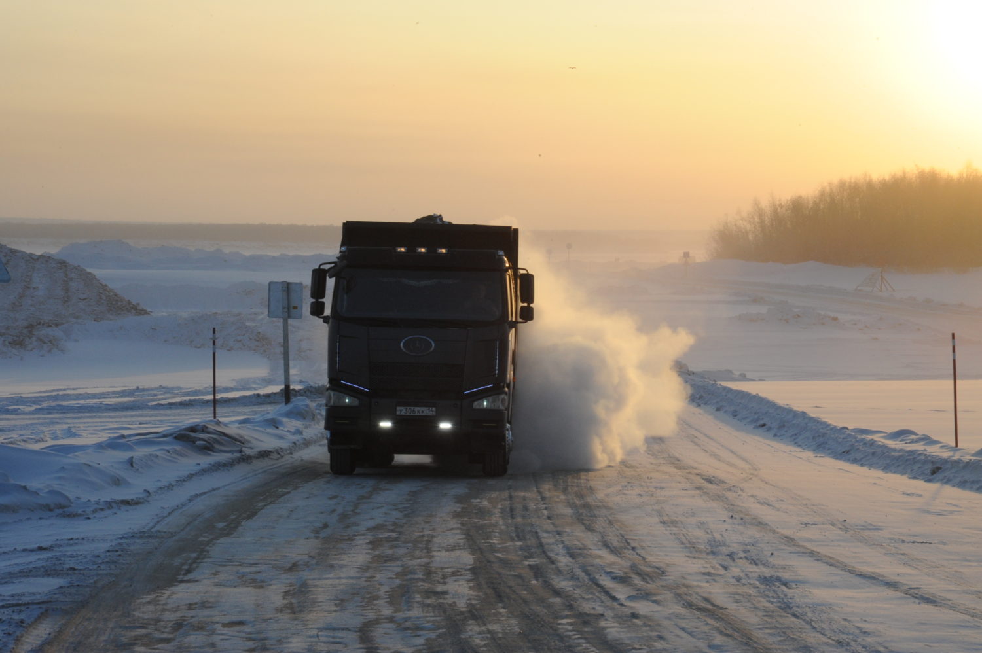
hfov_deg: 17.1
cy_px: 326
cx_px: 491
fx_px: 3271
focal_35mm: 120
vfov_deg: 11.4
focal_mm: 120
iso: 1600
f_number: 29
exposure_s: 1/200
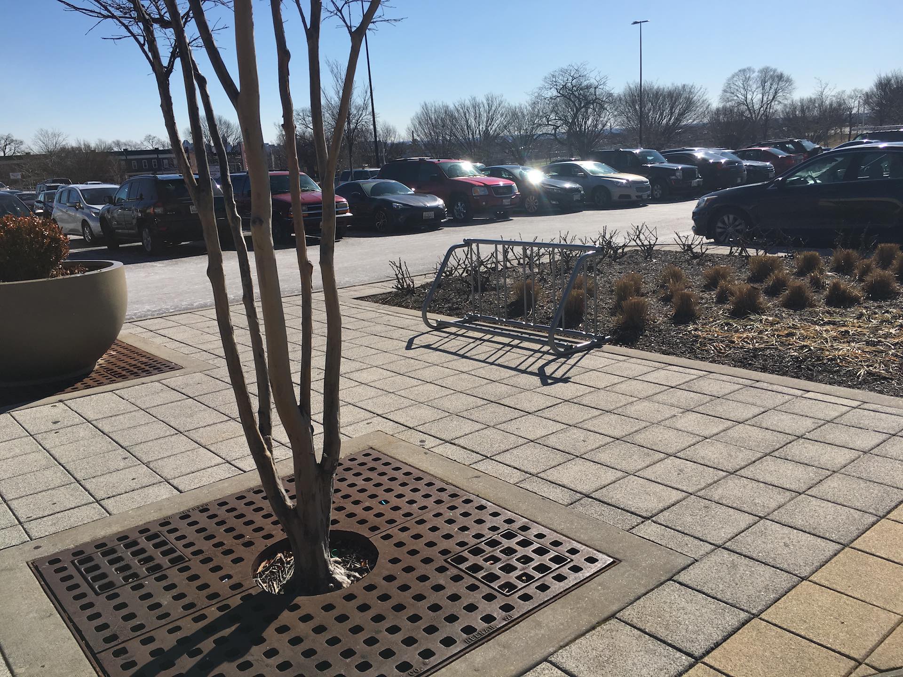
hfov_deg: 61.7
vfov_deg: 48.2
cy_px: 338
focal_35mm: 29
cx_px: 452
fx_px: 756
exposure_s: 1/2747
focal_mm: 4.15
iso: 25
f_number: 2.2
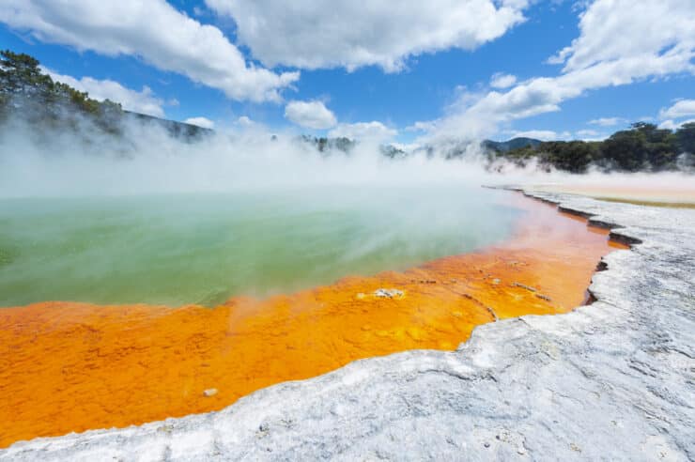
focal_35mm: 14
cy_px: 231
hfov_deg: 104.3
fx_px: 270
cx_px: 348
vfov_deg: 81.1
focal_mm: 14
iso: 200
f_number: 16
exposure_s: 1/320
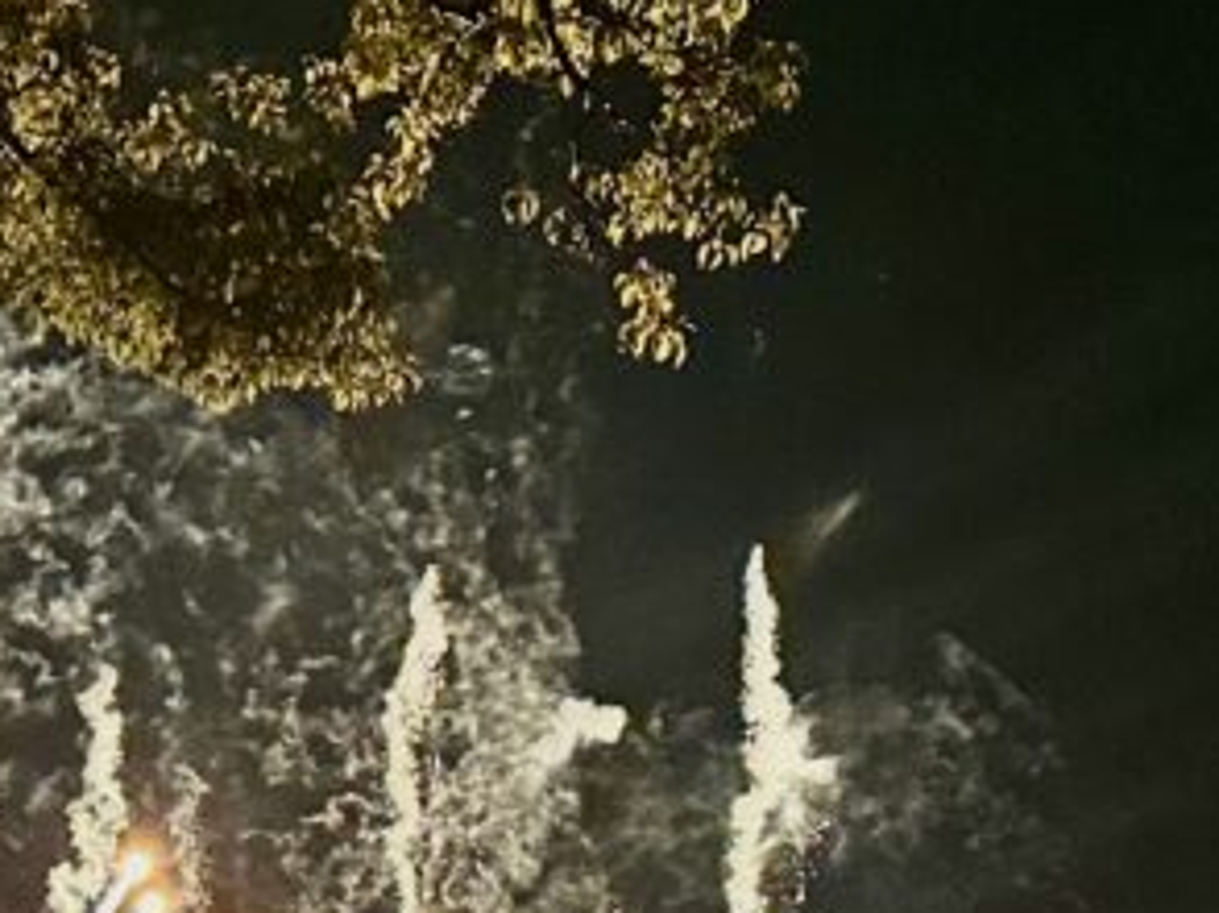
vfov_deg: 14.2
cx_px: -116
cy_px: 1311
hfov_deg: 19.2
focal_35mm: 98
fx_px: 3448
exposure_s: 1/60
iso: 400
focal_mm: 6.86
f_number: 1.78
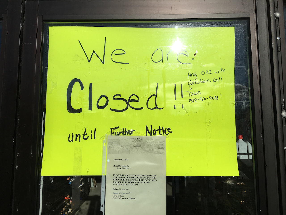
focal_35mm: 29
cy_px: 108
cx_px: 143
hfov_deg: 61.7
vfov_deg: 48.2
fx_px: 240
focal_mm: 4.15
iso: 25
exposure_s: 1/5917
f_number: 2.2
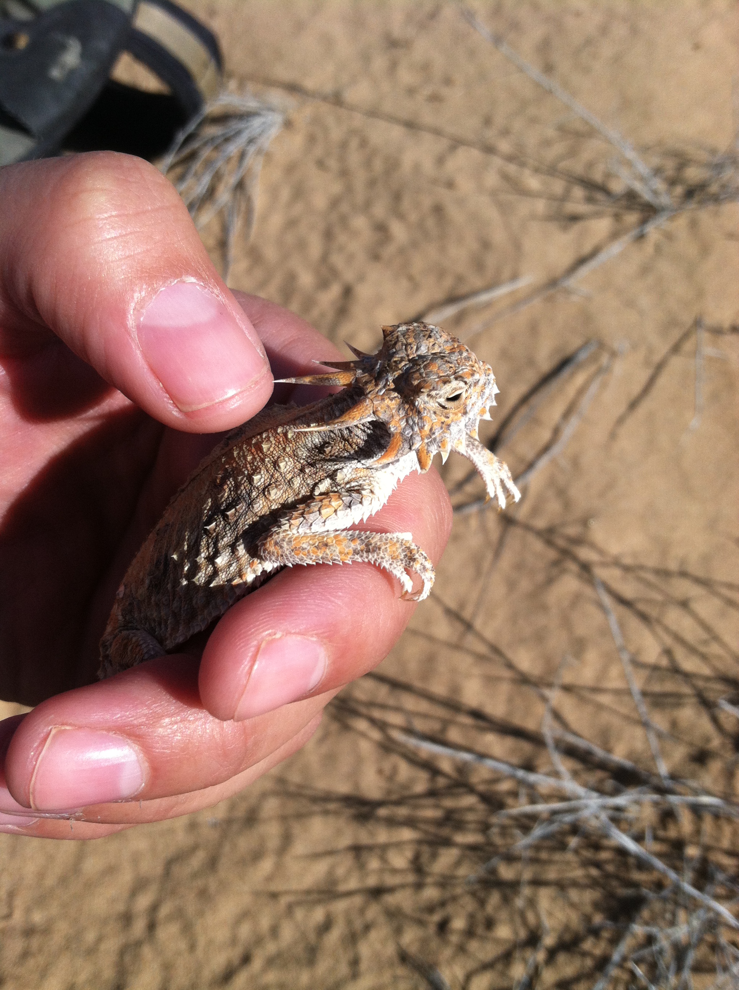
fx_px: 999
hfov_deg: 40.6
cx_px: 370
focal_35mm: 35
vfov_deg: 52.7
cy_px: 495
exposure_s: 1/2000
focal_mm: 3.85
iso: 80
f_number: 2.8
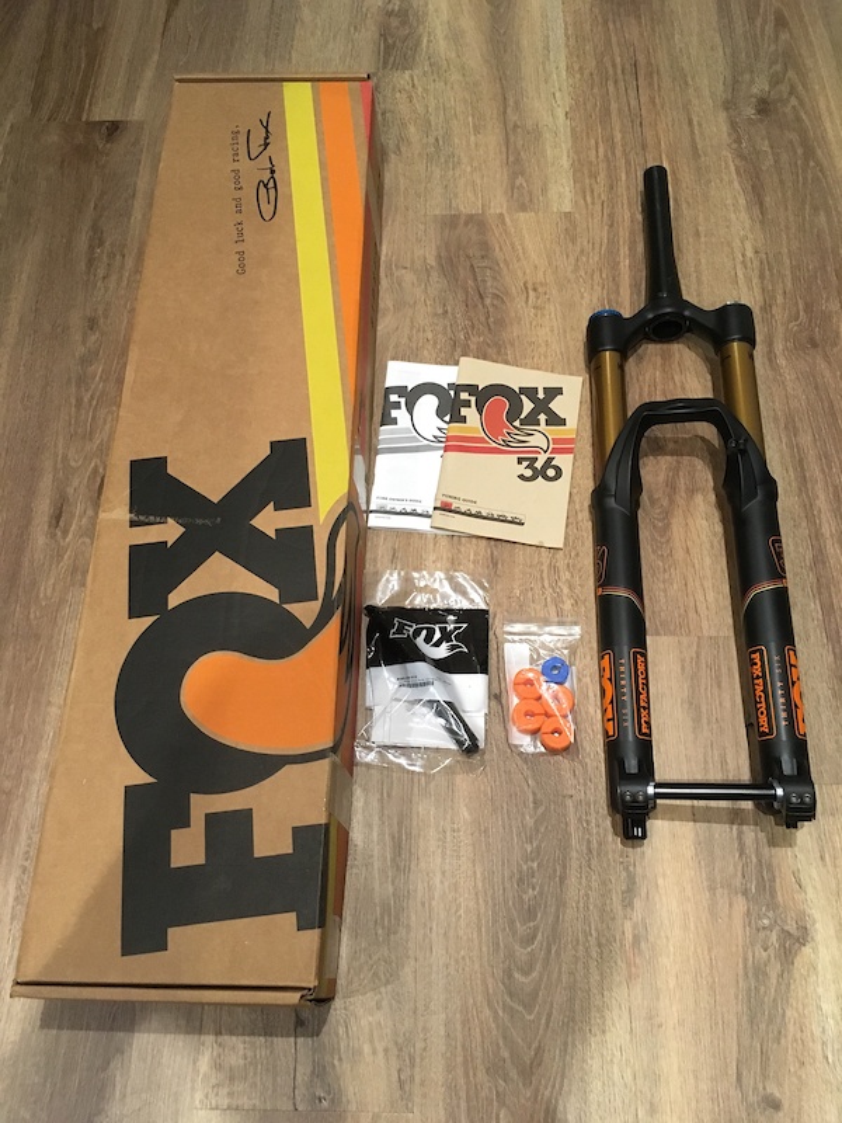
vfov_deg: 61.7
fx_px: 941
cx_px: 421
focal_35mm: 29
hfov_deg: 48.2
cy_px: 562
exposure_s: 1/25
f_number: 2.2
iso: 200
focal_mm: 4.15
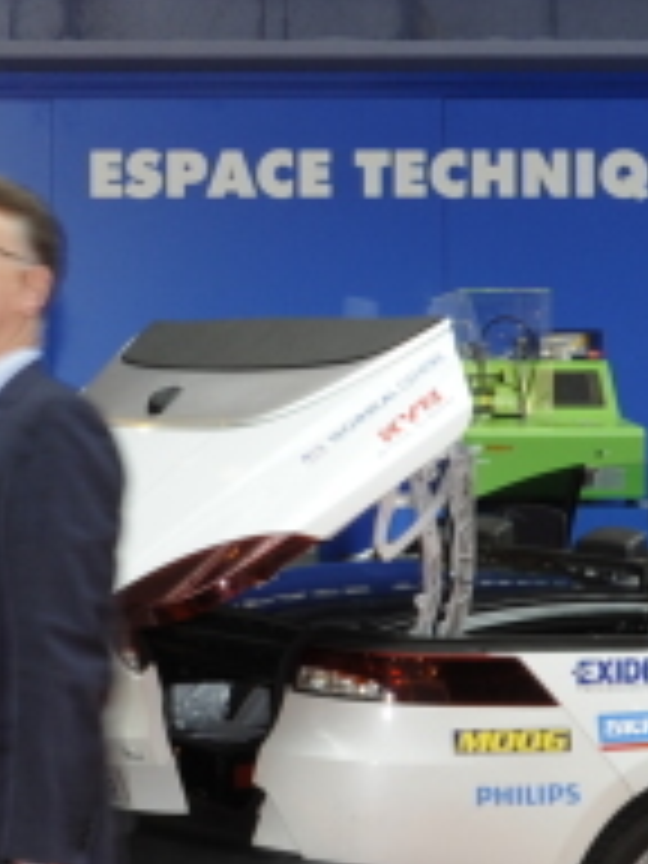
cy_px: 326
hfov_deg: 11.6
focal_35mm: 122
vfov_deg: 16.1
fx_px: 3045
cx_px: -328
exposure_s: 1/25
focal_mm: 19
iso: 400
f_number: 11
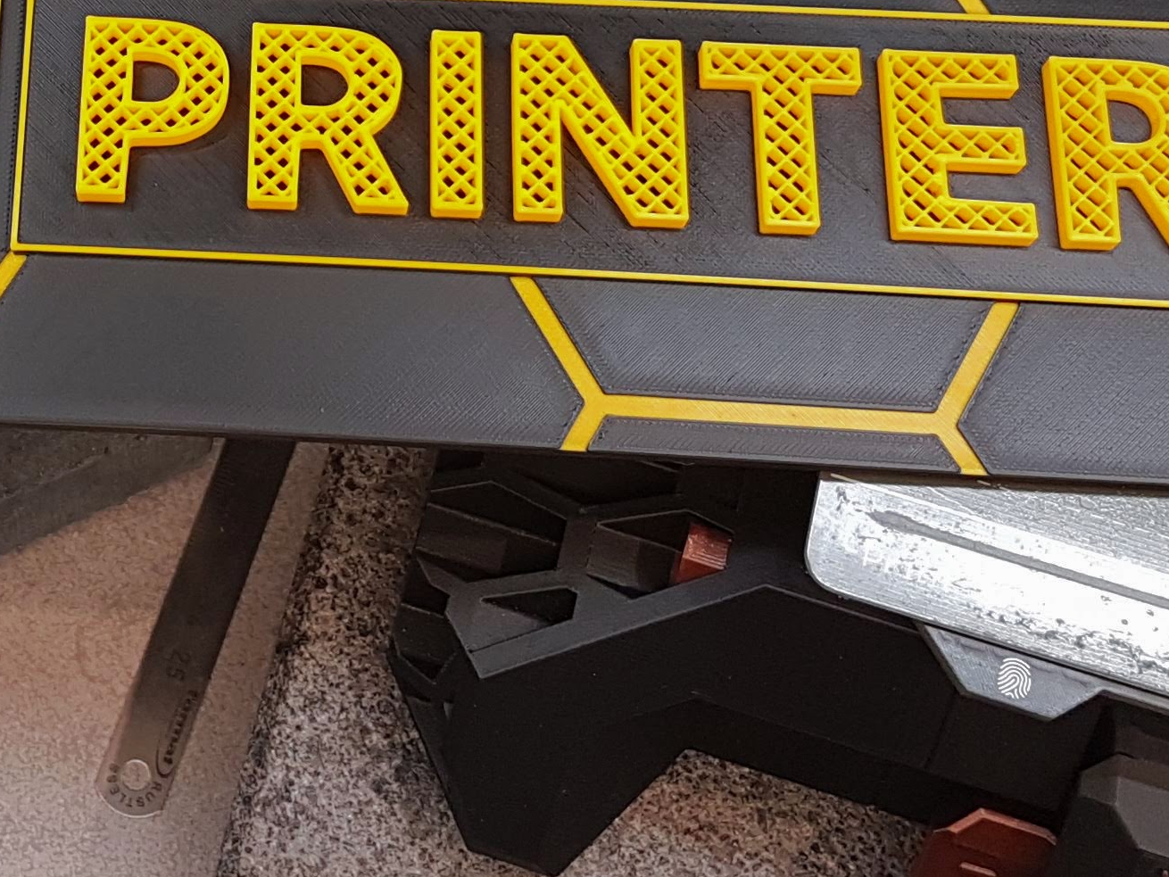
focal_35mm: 80
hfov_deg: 23.8
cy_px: -24
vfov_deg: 17.9
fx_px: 2702
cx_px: 131
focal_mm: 4.2
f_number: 1.7
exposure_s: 1/50
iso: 50
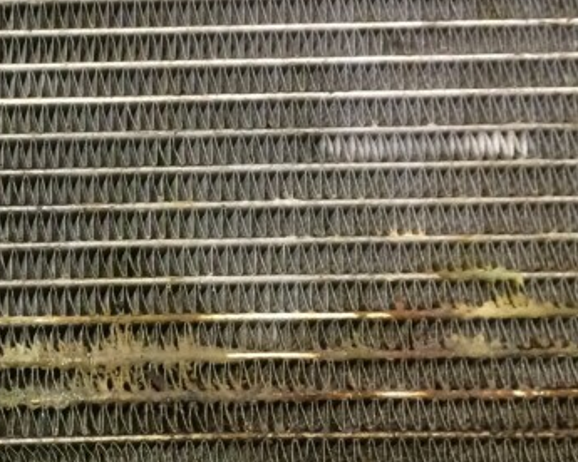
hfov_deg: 20.9
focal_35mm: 84
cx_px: -156
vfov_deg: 18.3
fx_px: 1437
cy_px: 283
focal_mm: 4.15
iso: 125
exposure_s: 1/30
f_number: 2.2
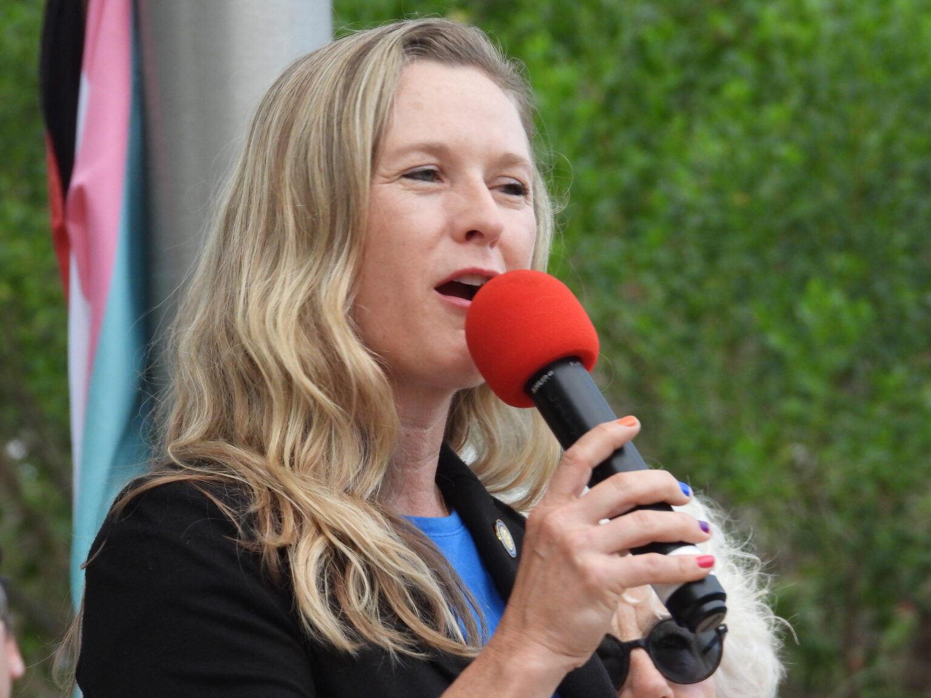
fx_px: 15250
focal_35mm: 567
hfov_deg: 3.5
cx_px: 466
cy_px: 349
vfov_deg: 2.6
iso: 400
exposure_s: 1/200
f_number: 5
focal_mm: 102
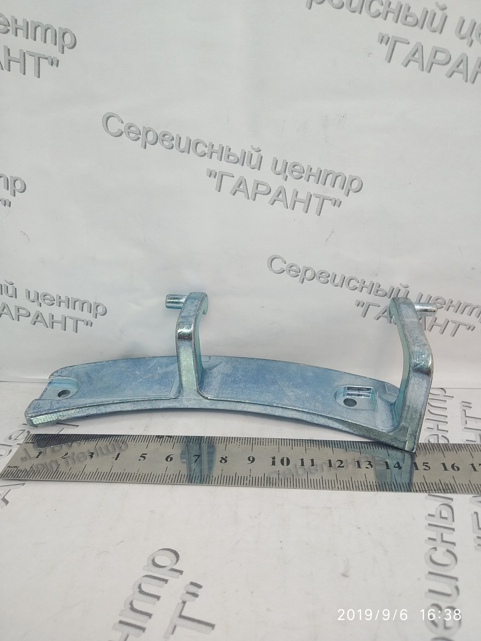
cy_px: 320
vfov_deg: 67.3
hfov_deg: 53.1
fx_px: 482
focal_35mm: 26
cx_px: 240
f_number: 2.2
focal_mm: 3.82
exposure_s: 1/50
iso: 125
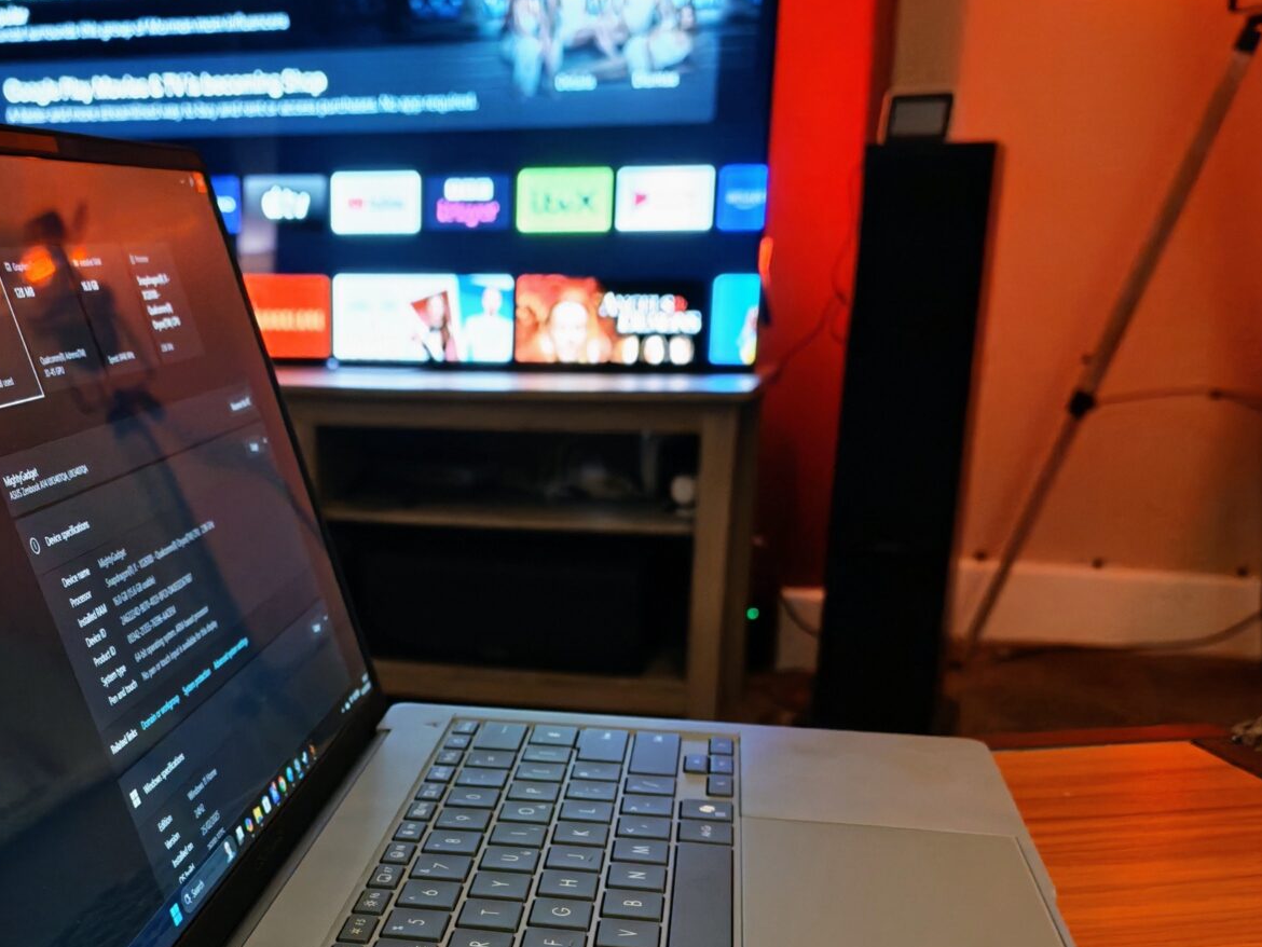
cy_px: 782
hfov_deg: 44.2
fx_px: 1532
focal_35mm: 42
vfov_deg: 33.2
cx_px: 431
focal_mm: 6.12
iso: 800
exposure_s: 1/25
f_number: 1.9
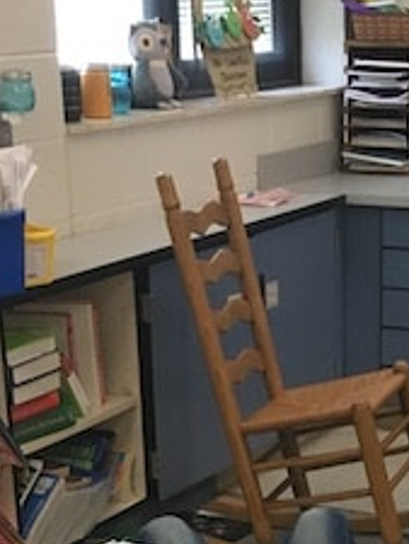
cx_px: 334
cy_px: 694
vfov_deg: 17.9
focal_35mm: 103
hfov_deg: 14.3
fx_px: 1621
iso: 100
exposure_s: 1/30
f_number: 2.2
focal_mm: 4.15
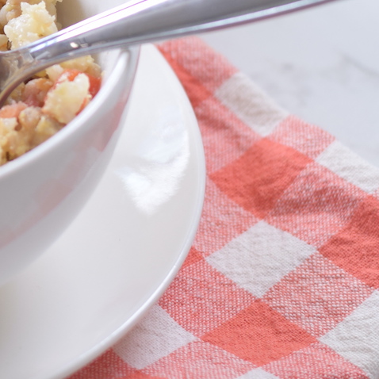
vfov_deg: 7.2
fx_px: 2973
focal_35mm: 240
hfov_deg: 7.1
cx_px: -238
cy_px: -76
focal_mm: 50
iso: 200
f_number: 4
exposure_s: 1/80
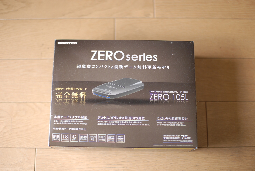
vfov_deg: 29.9
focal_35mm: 45
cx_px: 128
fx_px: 319
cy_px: 86
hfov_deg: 43.6
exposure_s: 1/90
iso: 100
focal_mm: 30
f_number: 1.4
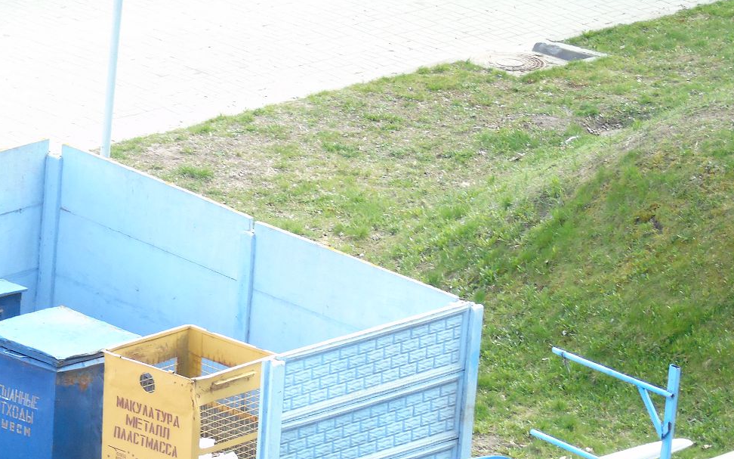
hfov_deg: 6.3
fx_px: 6660
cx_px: 202
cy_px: 406
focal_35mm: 333
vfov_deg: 3.9
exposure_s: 1/125
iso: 250
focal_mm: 38
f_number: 4.7
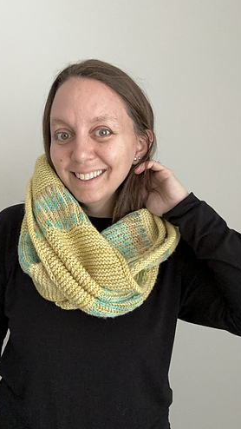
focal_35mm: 33
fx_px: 375
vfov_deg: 59.5
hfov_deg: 35.6
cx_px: 114
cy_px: 215
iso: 250
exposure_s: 1/60
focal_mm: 2.69
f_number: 1.9
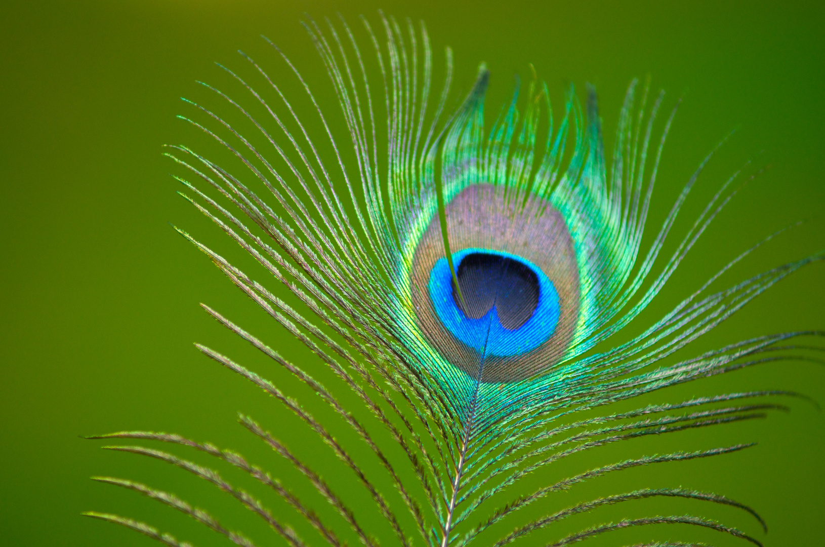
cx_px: 412
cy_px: 274
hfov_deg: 8.9
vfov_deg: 5.9
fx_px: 5318
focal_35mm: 232
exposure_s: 1/100
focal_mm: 155
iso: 250
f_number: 4
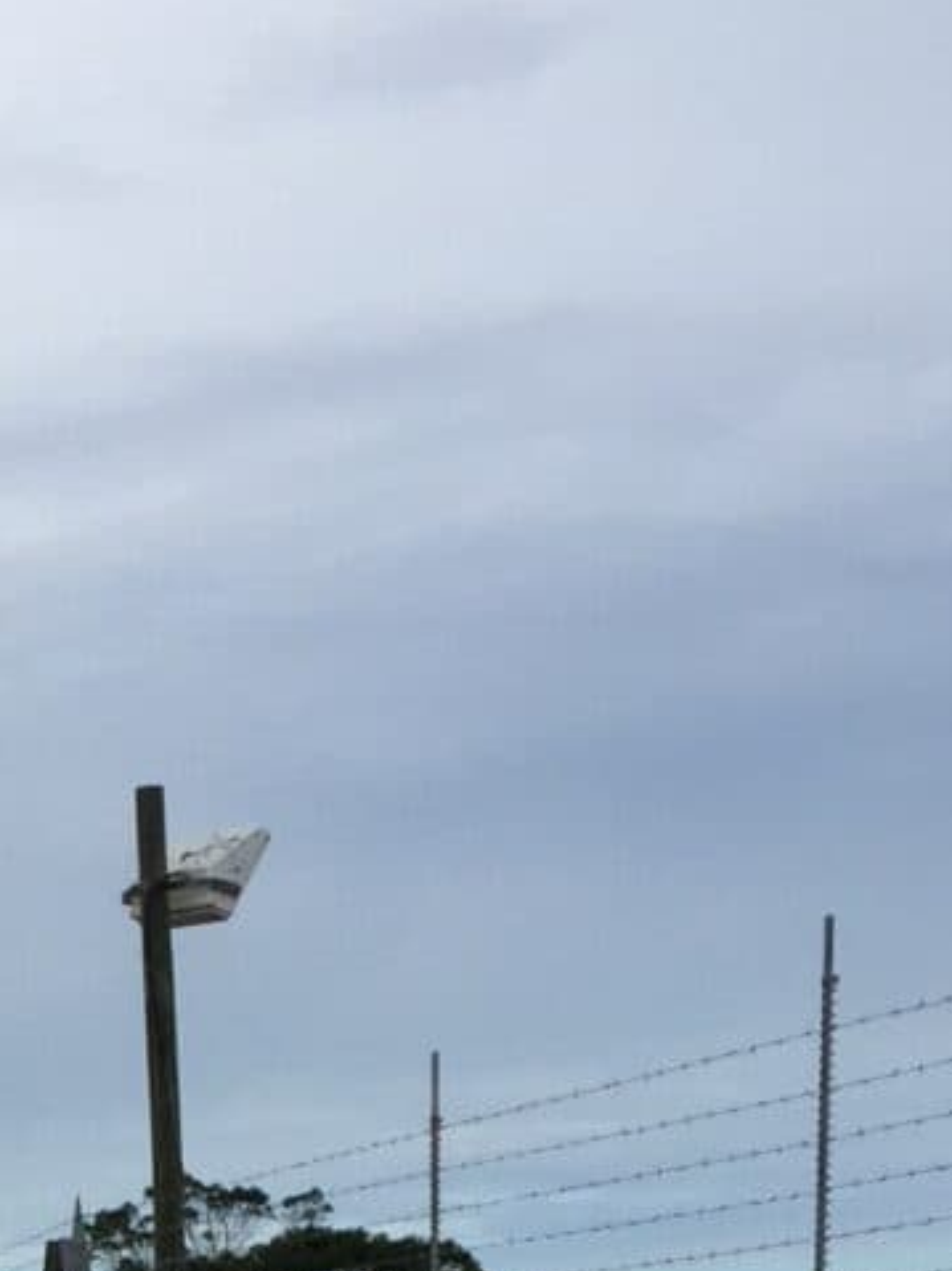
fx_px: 4549
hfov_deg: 11.6
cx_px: -345
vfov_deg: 14.1
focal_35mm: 124
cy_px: 2287
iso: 32
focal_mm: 4.15
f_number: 2.2
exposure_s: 1/1799
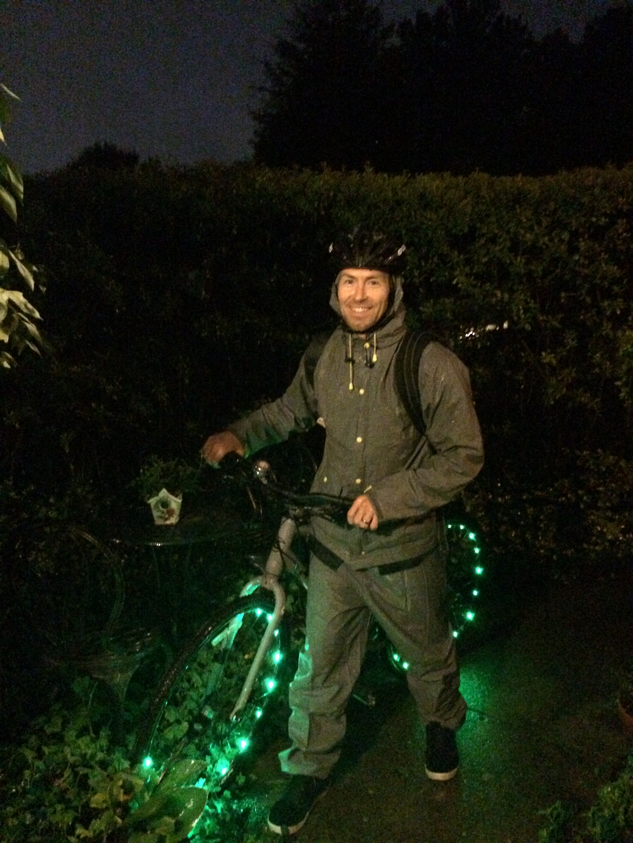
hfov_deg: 48.2
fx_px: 707
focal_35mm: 29
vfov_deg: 61.7
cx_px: 316
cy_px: 422
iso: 2000
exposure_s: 1/15
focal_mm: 4.15
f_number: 2.2
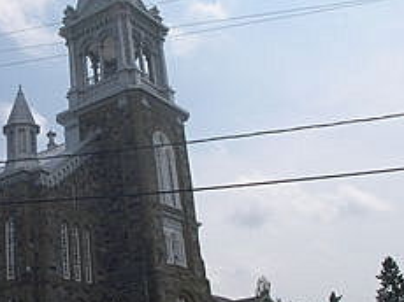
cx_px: 48
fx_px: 979
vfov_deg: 17.5
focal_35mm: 84
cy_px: 119
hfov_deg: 22.8
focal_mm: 9
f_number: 8
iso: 100
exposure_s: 1/514
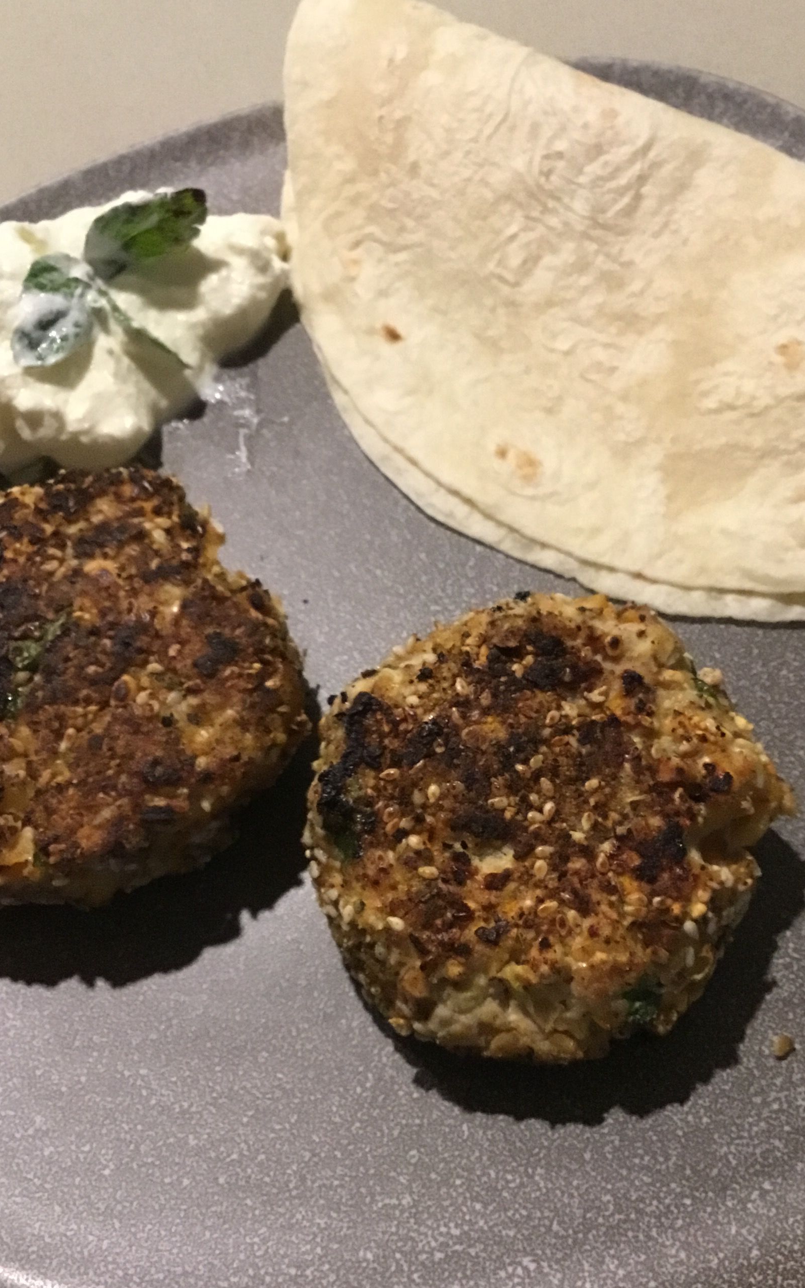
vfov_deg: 47.2
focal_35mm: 42
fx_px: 1474
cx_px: 447
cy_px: 645
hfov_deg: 30.5
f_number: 2.4
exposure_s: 1/25
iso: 250
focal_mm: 3.3
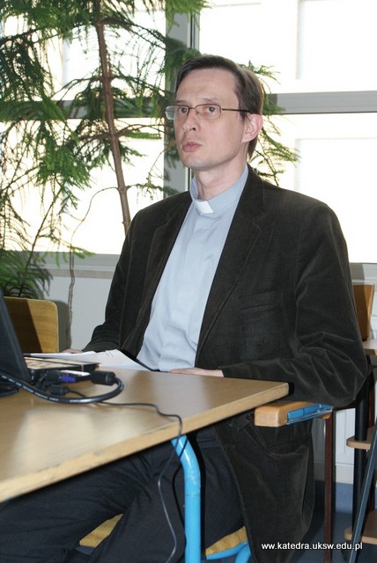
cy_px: 282
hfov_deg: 18.2
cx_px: 188
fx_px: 1175
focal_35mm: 75
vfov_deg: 27.0
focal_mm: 50
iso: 400
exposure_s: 1/100
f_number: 6.3
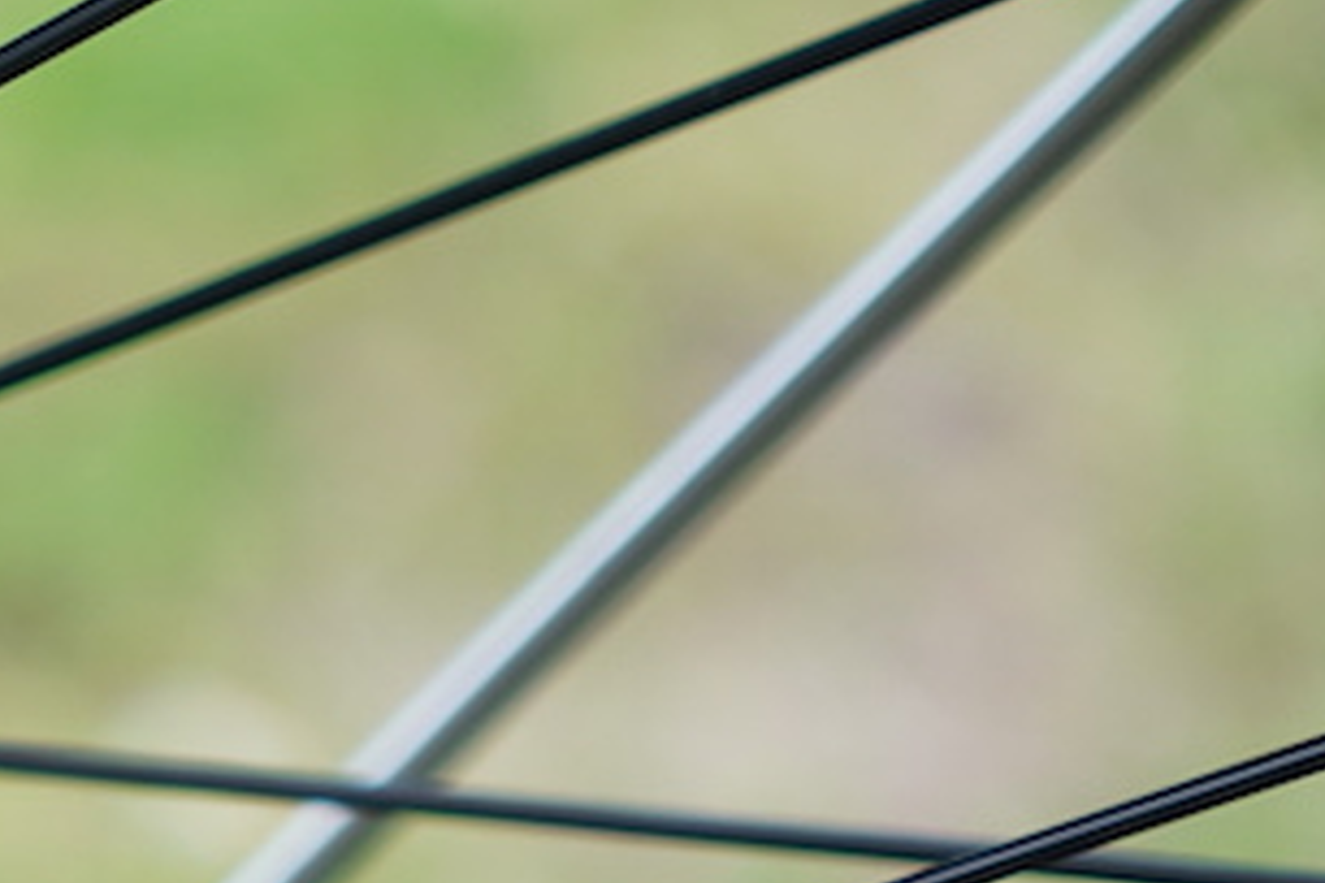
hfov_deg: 6.1
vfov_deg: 4.2
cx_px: -1542
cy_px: 1476
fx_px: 11932
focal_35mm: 324
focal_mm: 49
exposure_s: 1/100
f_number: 2.8
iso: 100
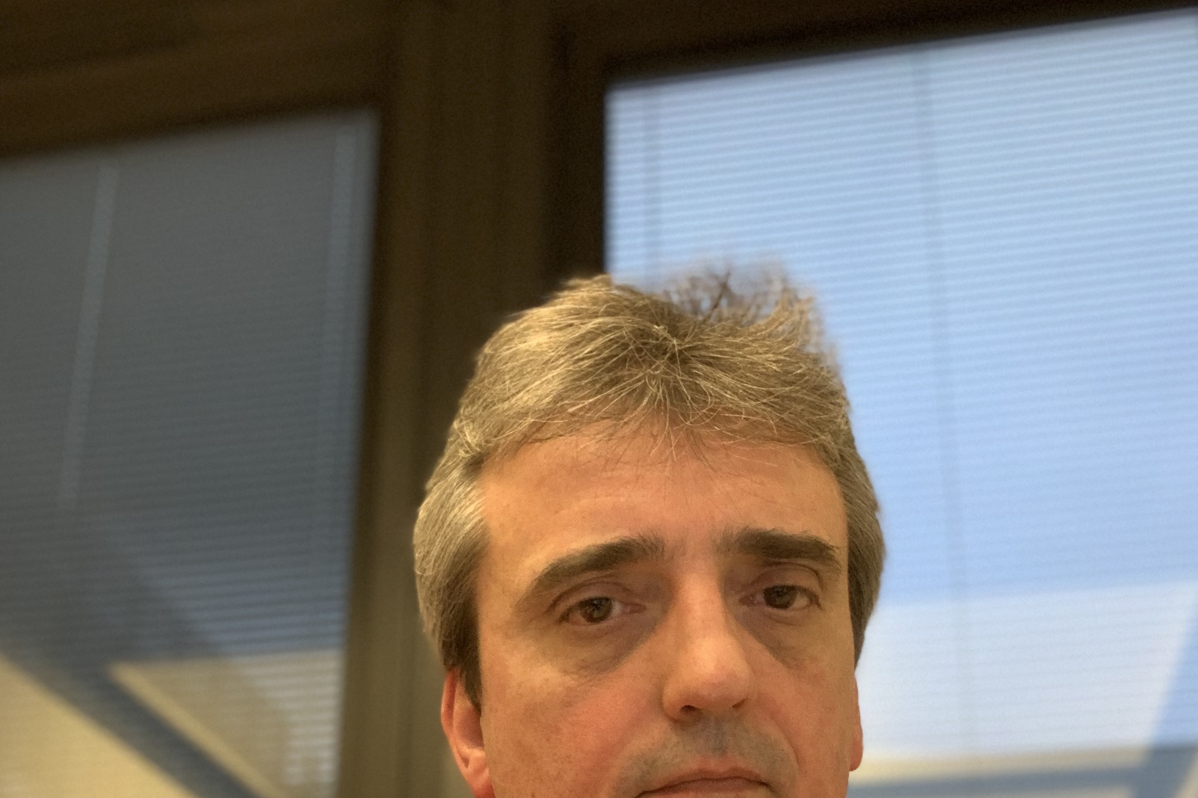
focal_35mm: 48
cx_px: 602
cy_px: 753
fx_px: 1597
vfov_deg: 26.9
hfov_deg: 41.1
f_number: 2.2
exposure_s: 1/60
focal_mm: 2.87
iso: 250
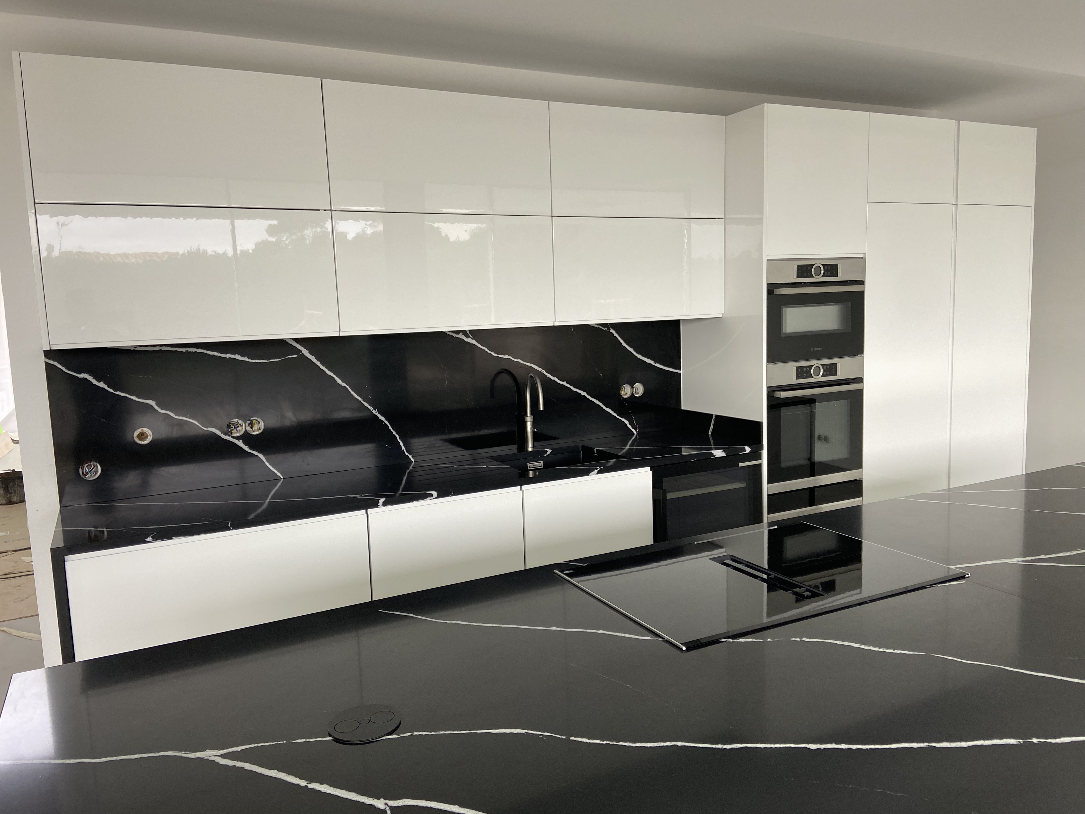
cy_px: 407
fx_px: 815
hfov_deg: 67.3
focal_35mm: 26
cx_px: 542
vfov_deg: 53.1
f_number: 1.8
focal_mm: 4.25
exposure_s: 1/121
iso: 80
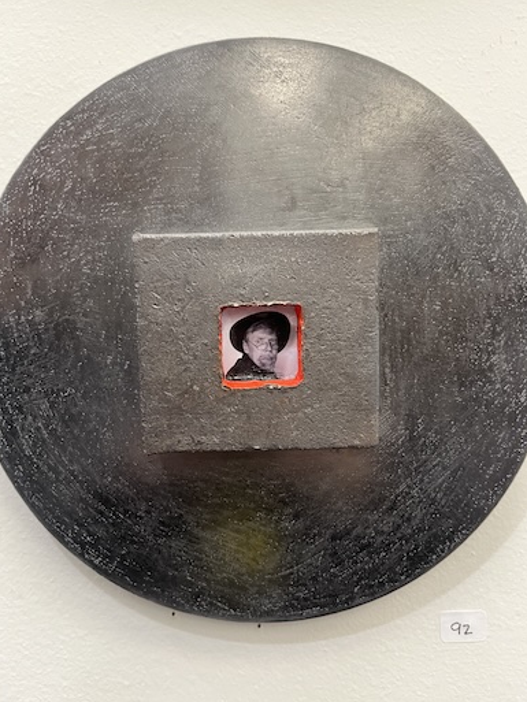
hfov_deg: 51.4
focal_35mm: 27
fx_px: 548
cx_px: 260
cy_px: 348
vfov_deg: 65.3
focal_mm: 5.1
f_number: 1.6
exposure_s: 1/60
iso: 400
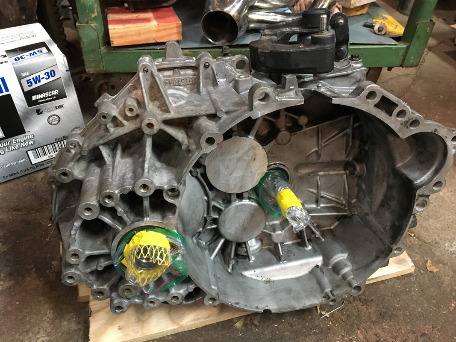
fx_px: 382
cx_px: 228
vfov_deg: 48.2
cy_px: 171
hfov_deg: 61.7
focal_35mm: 29
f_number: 2.2
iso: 200
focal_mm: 4.15
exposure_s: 1/15
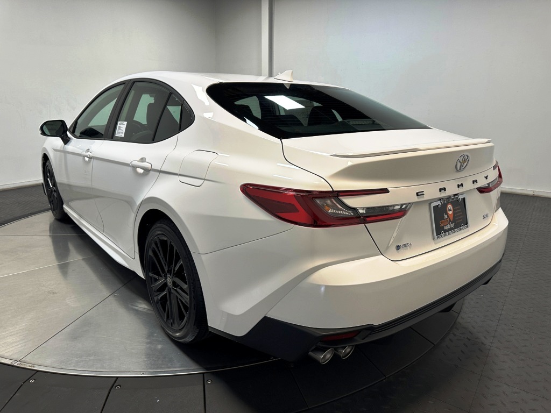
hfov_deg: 71.6
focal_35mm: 24
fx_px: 382
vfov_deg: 56.8
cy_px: 206
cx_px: 276
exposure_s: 1/60
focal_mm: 6.86
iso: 160
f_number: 1.78
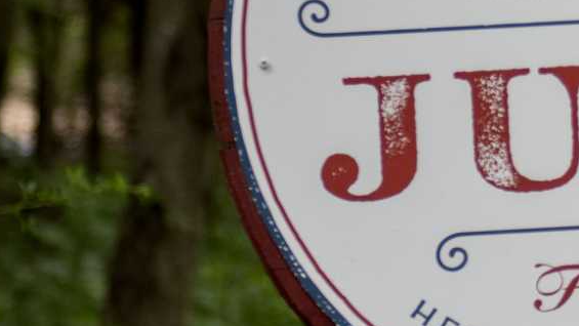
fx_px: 4898
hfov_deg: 6.7
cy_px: 5
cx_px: 859
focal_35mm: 319
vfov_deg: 3.8
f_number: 2.8
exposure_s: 1/1250
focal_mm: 56
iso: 500
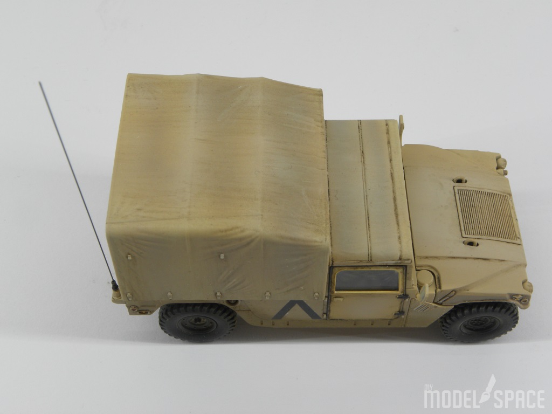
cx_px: 276
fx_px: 829
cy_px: 207
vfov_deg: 28.0
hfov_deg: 36.8
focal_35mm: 52
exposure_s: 1/26.3
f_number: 6.3
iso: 64
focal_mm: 9.2
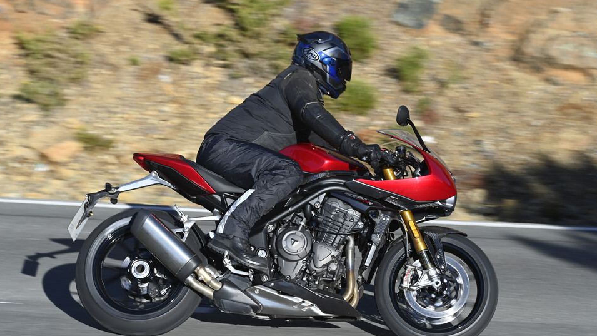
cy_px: 172
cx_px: 316
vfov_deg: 8.9
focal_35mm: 137
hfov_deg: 15.7
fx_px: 2169
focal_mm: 122
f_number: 10
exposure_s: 1/320
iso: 200
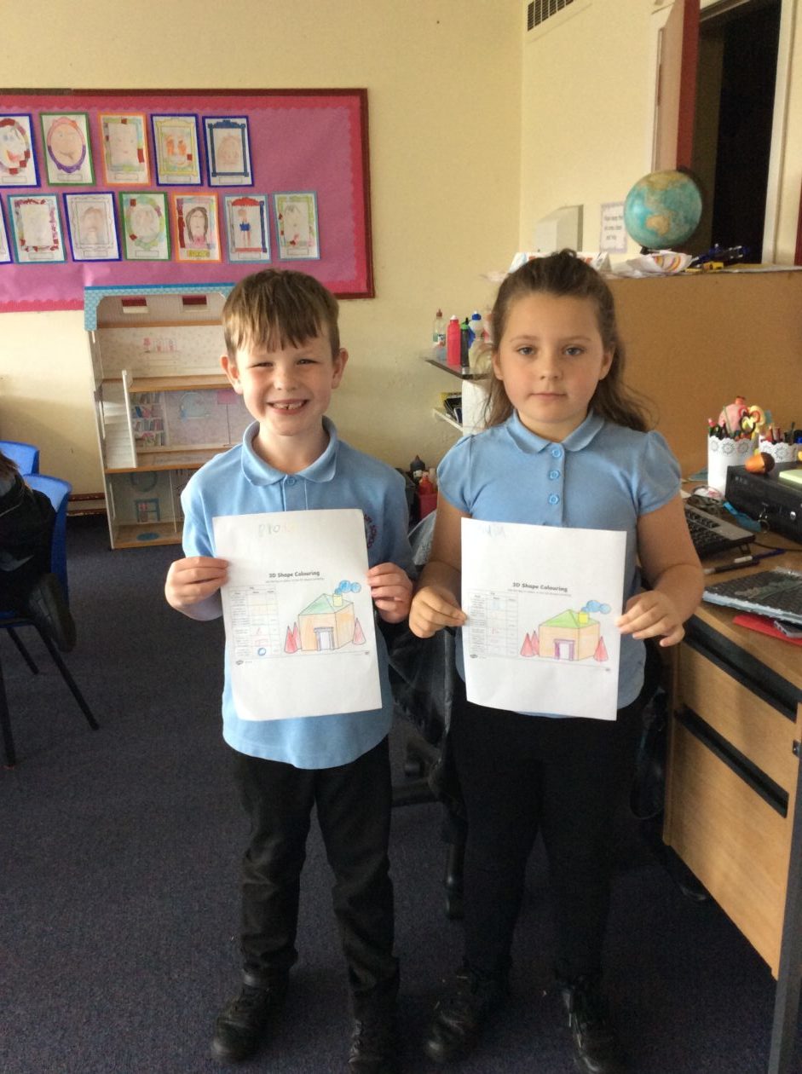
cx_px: 401
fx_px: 991
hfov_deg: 44.1
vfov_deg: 56.9
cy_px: 537
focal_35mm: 32
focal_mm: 3.3
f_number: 2.4
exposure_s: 1/25
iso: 125
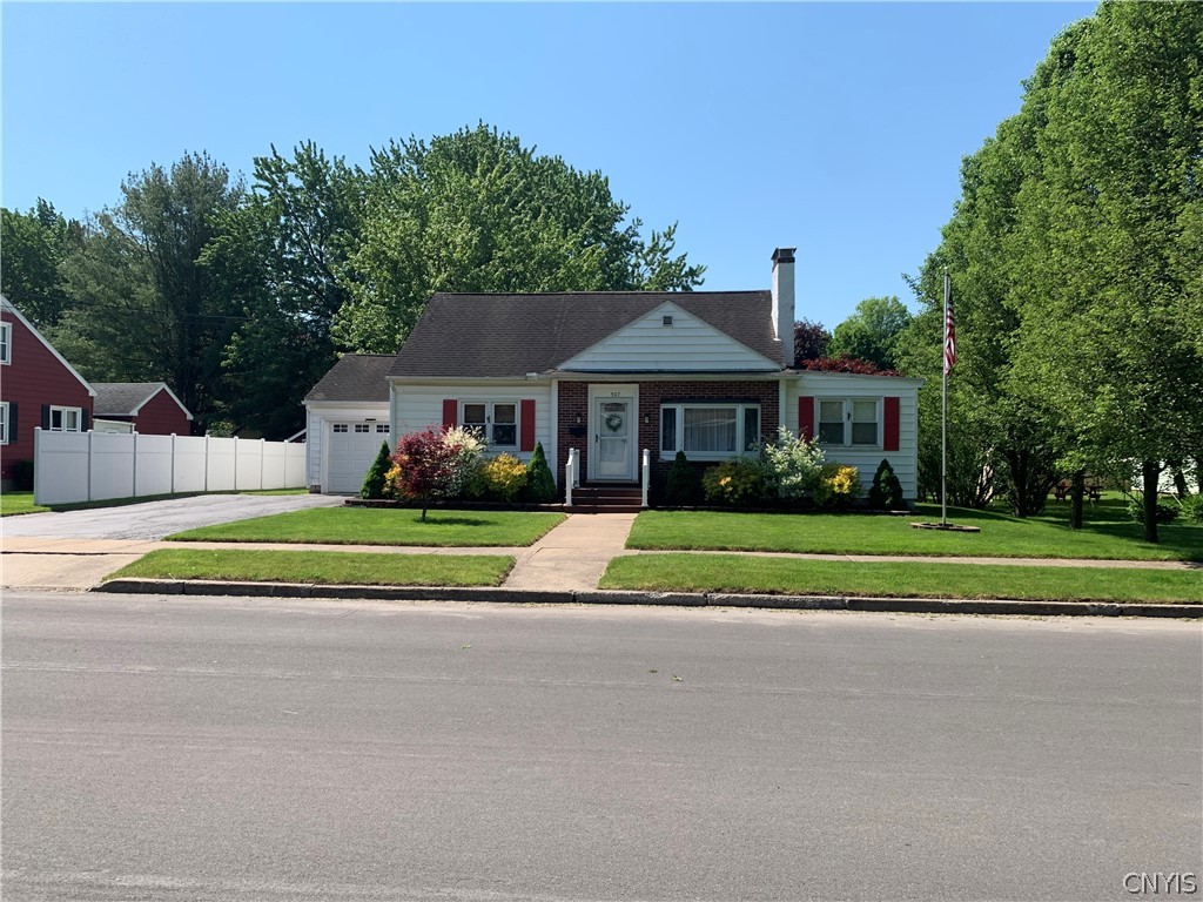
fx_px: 904
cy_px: 451
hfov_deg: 67.3
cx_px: 602
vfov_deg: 53.1
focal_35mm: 26
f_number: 1.8
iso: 25
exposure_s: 1/1916
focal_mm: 4.25
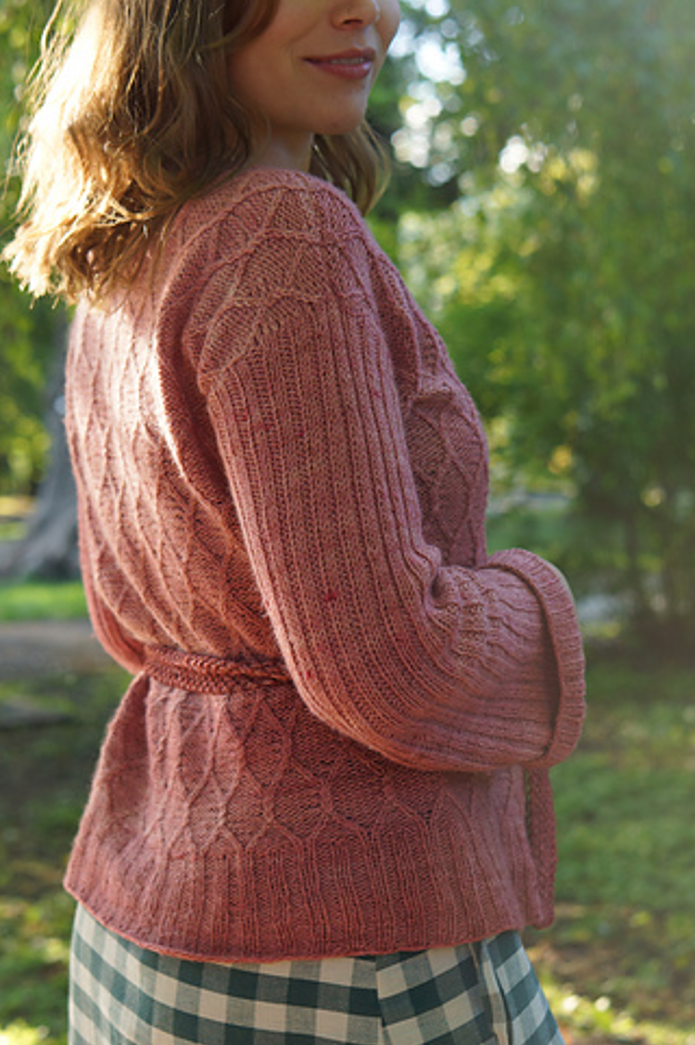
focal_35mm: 78
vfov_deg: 26.0
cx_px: 344
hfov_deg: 17.5
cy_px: 532
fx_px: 2262
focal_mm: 50
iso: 400
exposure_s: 1/160
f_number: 4
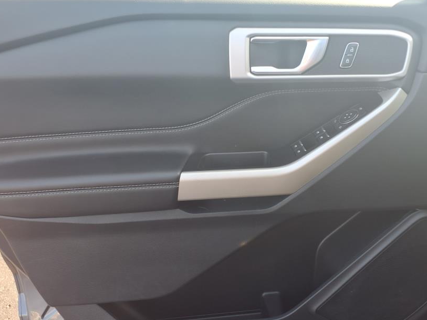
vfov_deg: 41.6
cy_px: 189
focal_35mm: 34
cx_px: 239
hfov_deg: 53.8
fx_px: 419
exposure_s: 1/147
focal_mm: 3.58
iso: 40
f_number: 1.9
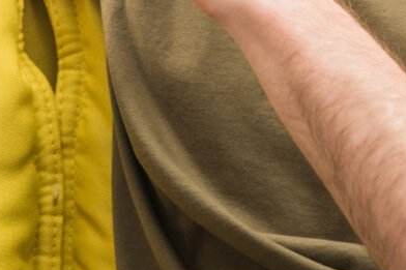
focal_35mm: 196
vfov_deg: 6.9
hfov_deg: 10.4
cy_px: -182
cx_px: 19
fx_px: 2209
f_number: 5
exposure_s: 1/200
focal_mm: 50
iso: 250
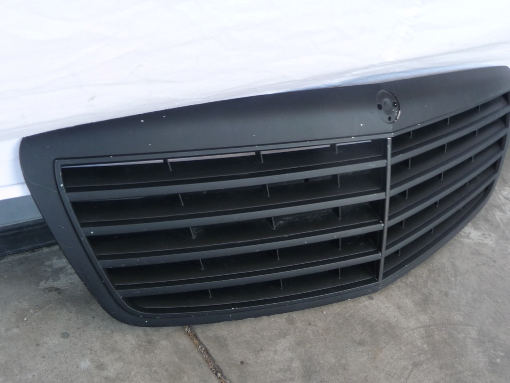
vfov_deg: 31.5
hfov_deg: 41.2
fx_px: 678
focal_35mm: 46
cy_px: 192
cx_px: 255
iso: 100
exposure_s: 1/40
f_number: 3.6
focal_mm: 5.6
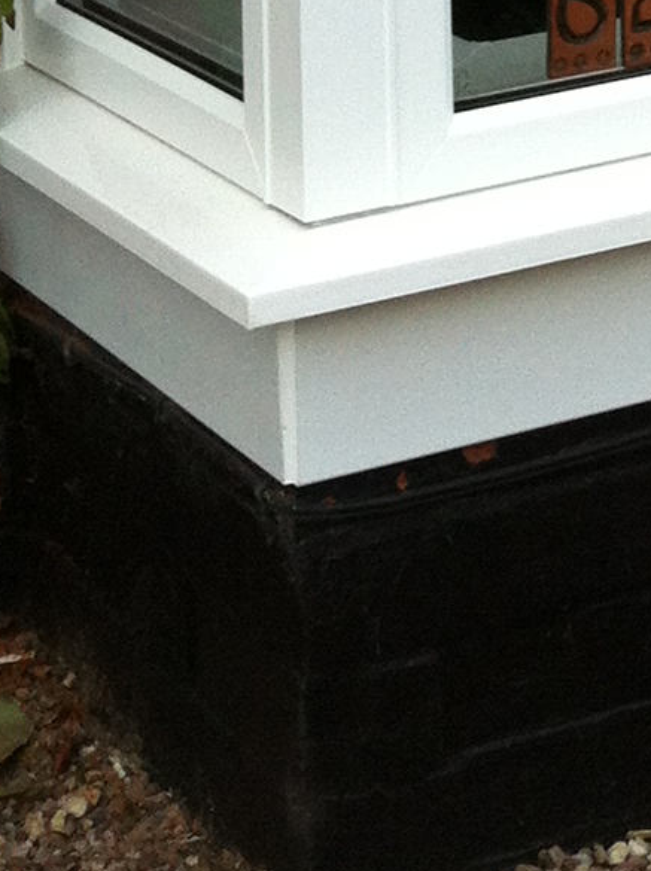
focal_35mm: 155
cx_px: 967
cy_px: -1015
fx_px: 3897
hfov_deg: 9.3
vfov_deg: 11.2
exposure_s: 1/520
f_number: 2.8
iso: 80
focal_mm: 3.85
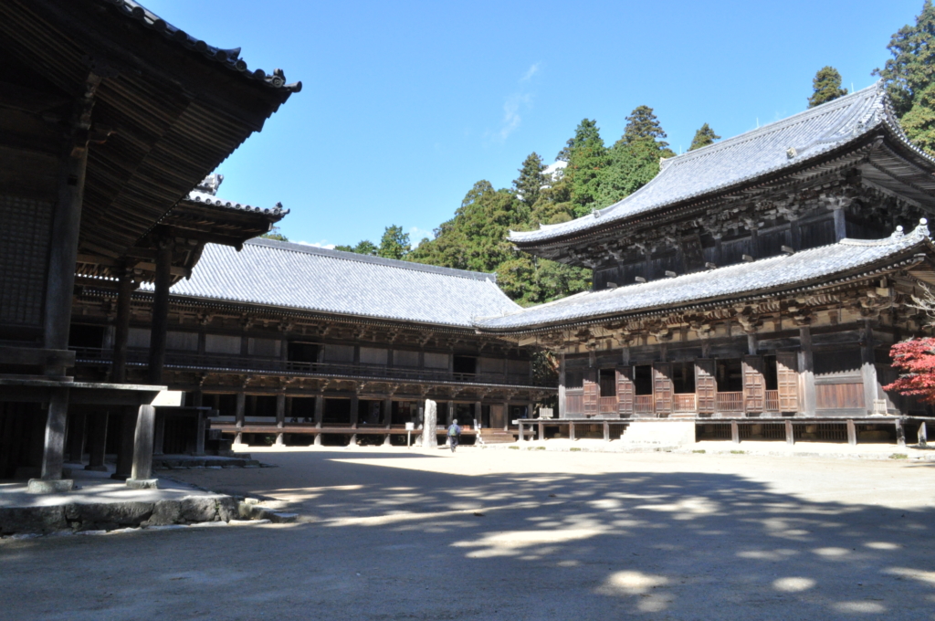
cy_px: 310
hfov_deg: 67.4
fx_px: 700
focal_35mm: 27
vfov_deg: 47.8
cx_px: 468
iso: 1000
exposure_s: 1/160
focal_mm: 18
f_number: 22
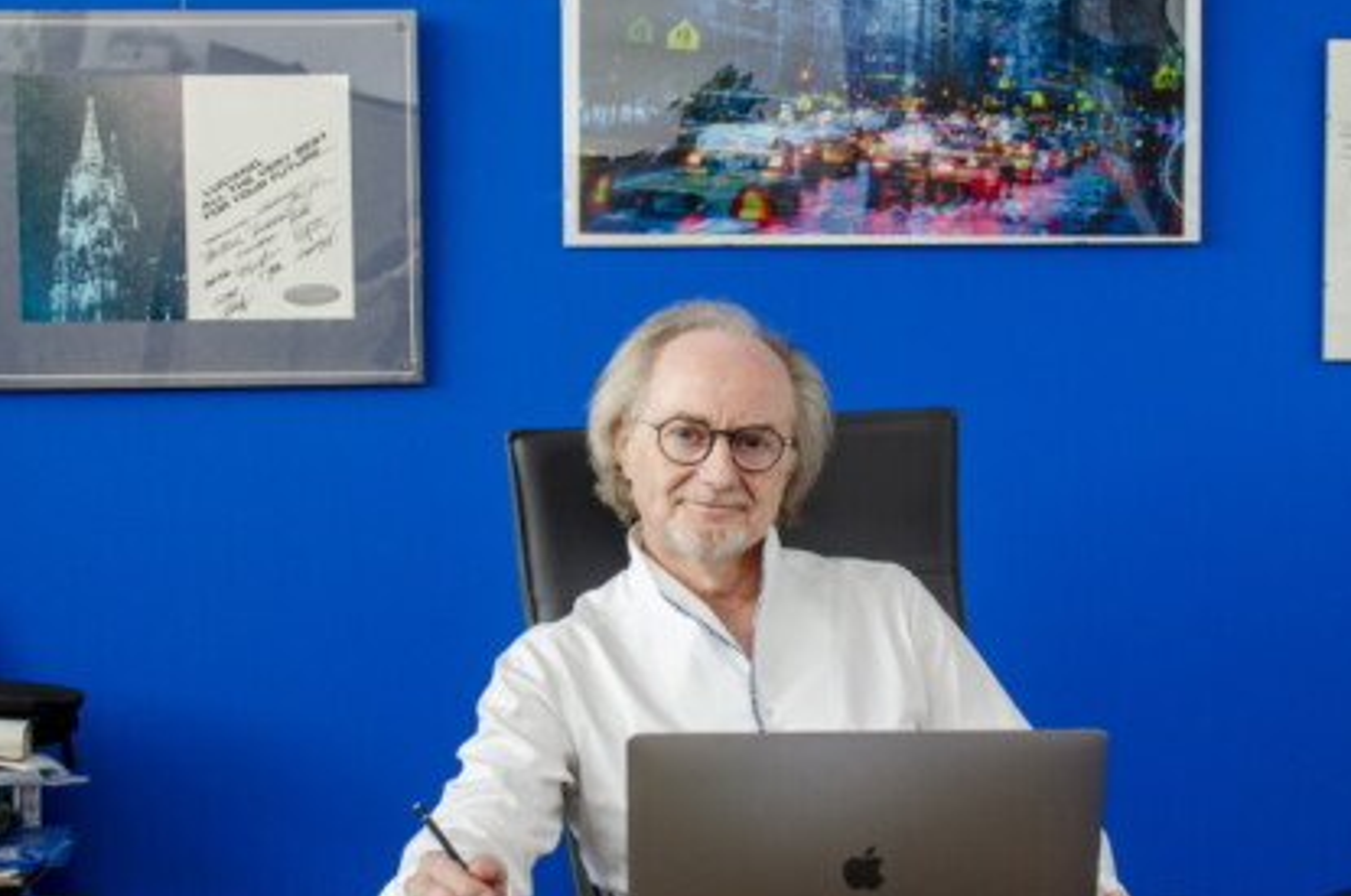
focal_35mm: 81
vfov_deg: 16.8
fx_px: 3034
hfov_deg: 25.1
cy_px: 459
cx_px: 716
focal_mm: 28
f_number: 5
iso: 320
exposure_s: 1/60
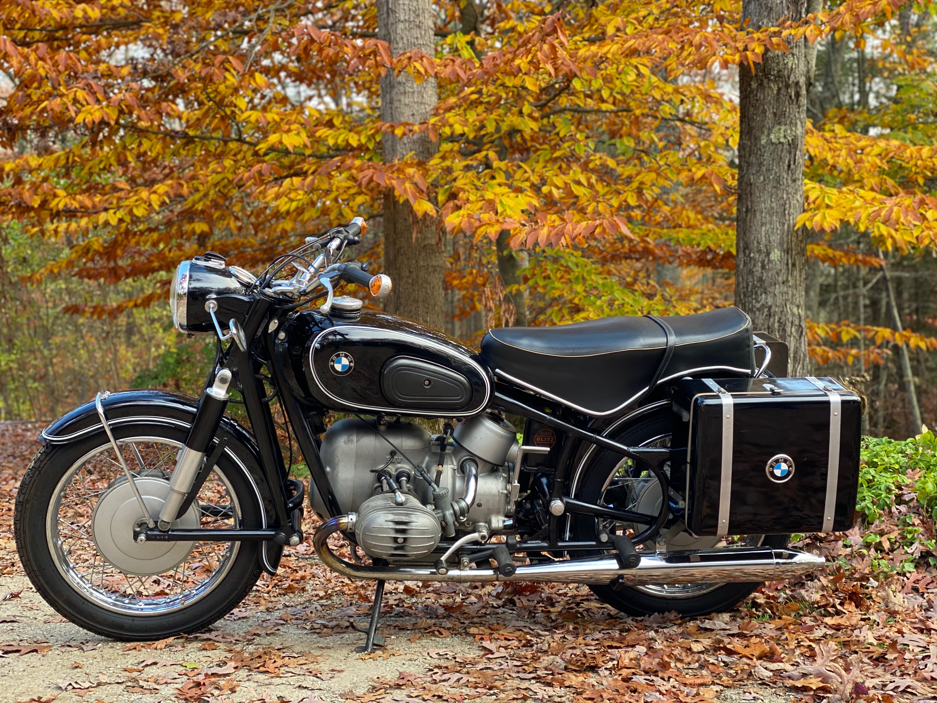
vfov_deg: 28.0
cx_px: 468
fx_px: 1408
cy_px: 352
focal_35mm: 52
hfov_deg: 36.8
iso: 80
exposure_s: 1/122
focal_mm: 6
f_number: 2
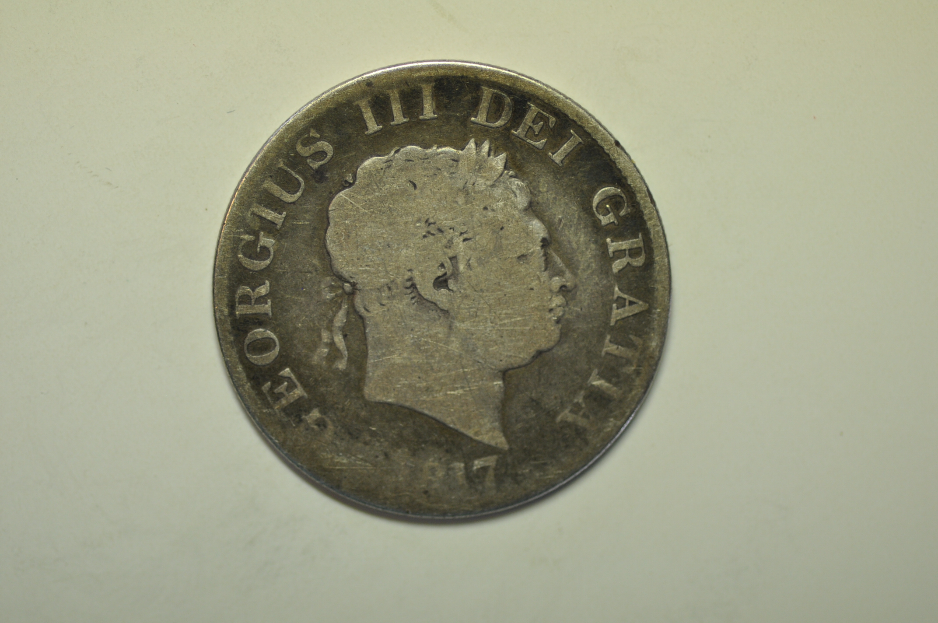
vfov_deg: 15.2
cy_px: 312
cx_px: 469
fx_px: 2342
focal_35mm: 90
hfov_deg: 22.6
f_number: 4
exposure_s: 1/250
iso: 500
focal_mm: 60
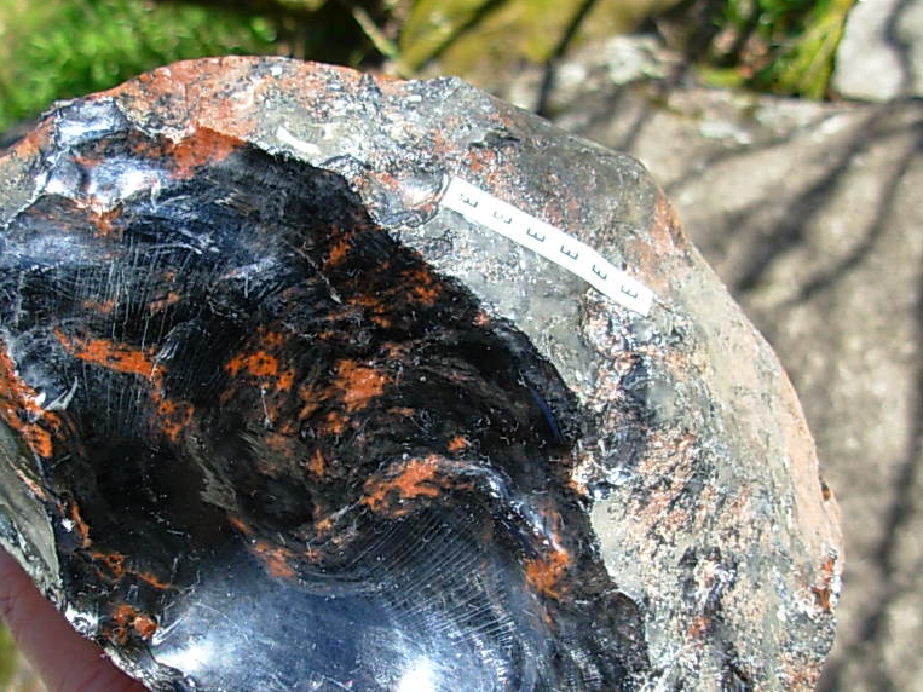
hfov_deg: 37.4
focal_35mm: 51
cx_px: 403
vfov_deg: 28.5
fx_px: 1360
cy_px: 388
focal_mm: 6.3
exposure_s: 1/483
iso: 50
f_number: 2.9
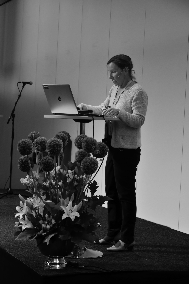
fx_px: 685
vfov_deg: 23.4
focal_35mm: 87
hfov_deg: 15.7
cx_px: 94
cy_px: 142
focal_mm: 58
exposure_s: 1/60
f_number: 5
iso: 3200
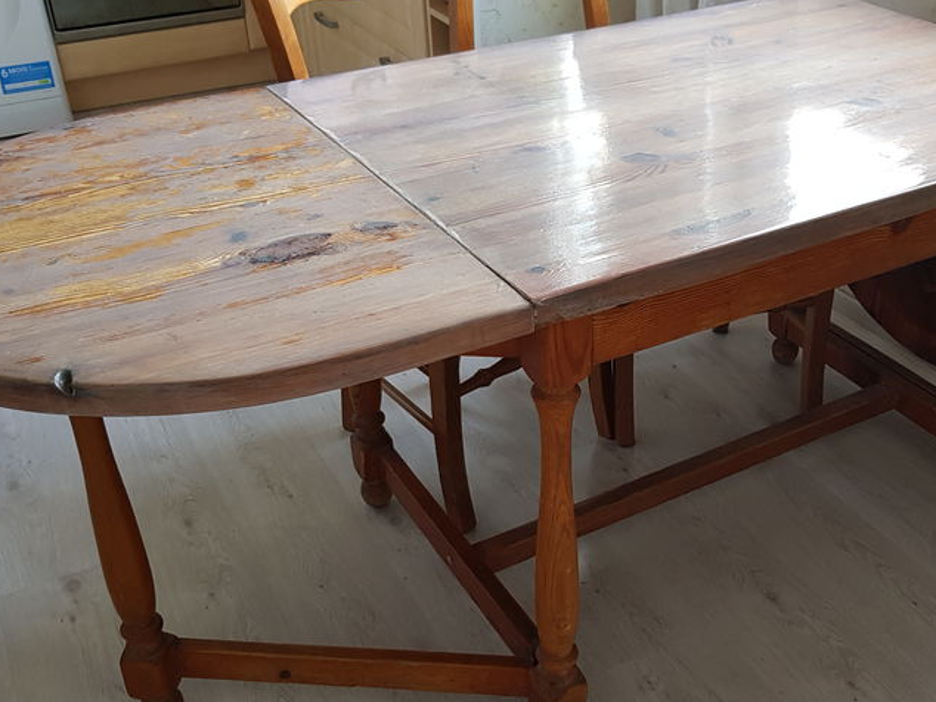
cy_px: 350
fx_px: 1109
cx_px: 557
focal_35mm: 41
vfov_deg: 35.2
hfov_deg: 45.5
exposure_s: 1/50
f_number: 1.7
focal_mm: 4.2
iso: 100
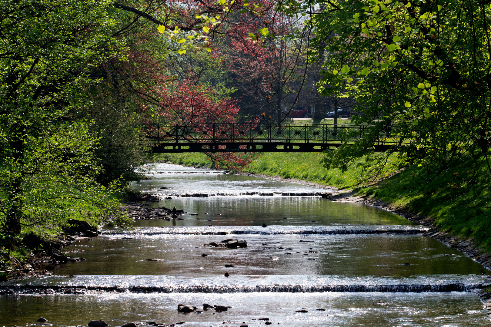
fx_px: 2148
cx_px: 246
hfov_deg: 13.0
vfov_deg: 8.7
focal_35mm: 158
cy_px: 164
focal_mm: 105
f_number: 10
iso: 200
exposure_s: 1/200
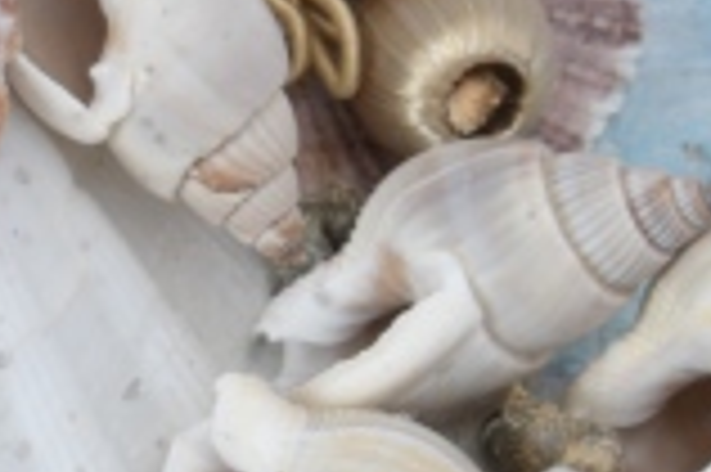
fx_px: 10101
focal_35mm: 512
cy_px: 670
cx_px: -477
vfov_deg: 2.7
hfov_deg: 4.0
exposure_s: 1/125
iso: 160
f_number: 16
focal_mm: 60
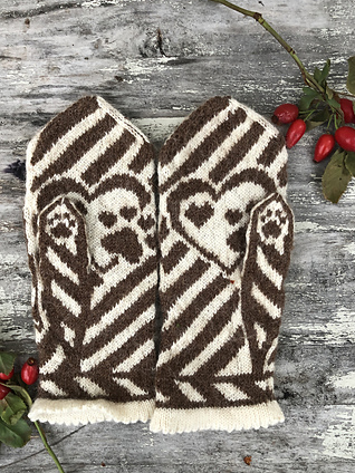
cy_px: 262
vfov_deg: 55.2
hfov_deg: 42.9
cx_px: 156
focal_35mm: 33
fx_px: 451
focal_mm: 4
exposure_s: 1/15
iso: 40
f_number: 1.8
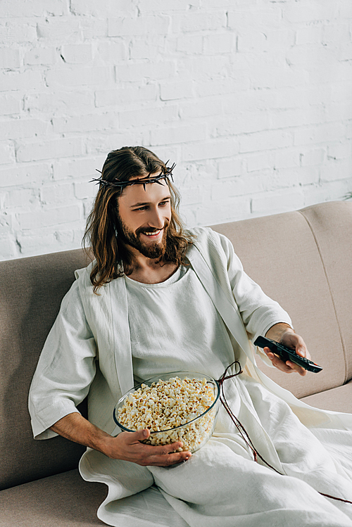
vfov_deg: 28.8
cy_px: 264
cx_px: 176
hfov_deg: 19.5
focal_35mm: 70
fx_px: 1026
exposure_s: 1/200
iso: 500
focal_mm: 70
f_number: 3.5
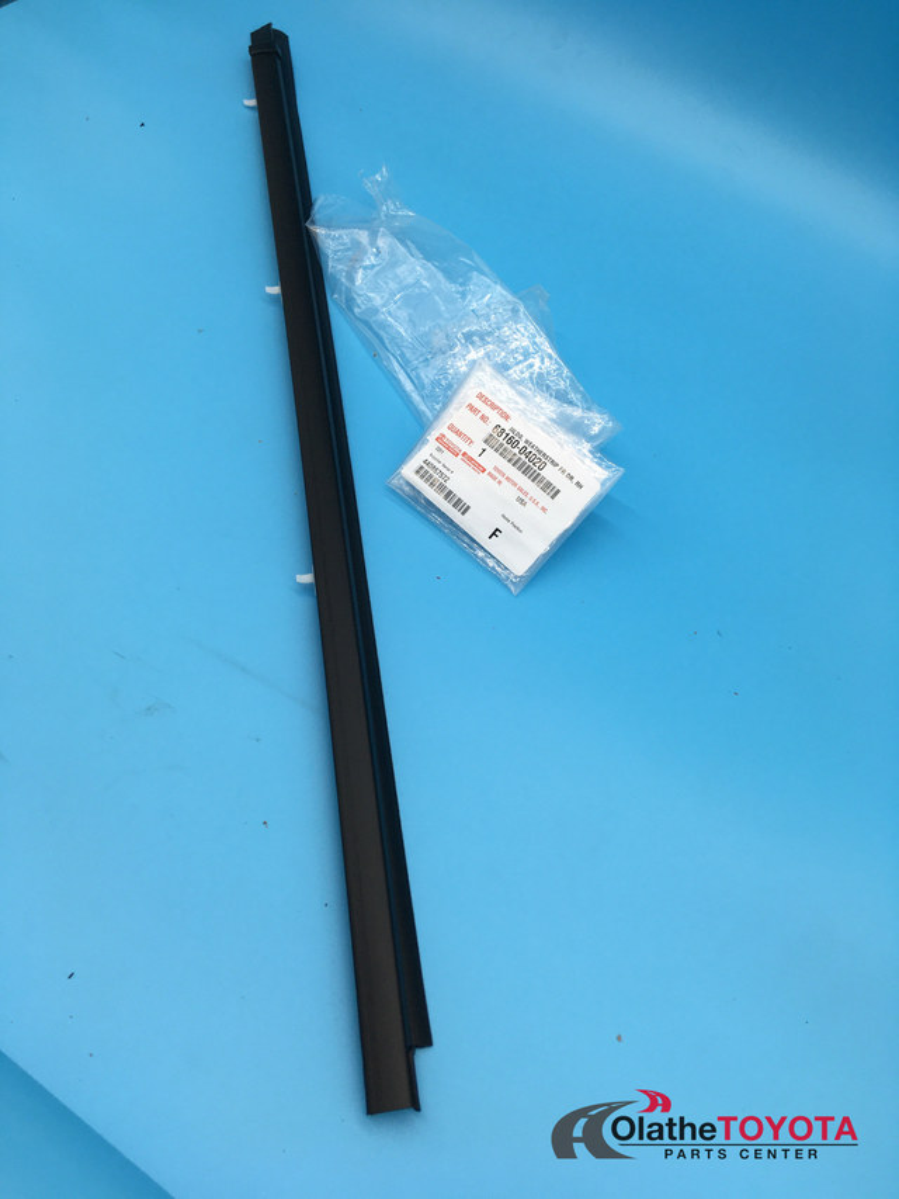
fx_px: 1004
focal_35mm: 29
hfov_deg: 48.2
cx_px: 450
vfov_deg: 61.7
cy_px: 600
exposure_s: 1/120
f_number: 2.2
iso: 32
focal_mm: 4.15
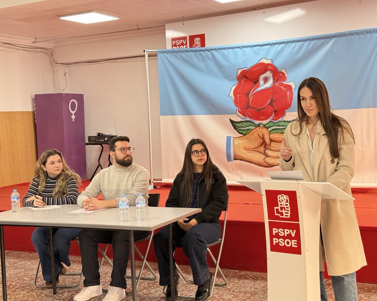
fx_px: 569
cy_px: 152
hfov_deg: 36.7
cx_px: 184
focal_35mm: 51
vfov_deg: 29.7
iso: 160
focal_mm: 6.76
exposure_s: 1/60
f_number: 1.78
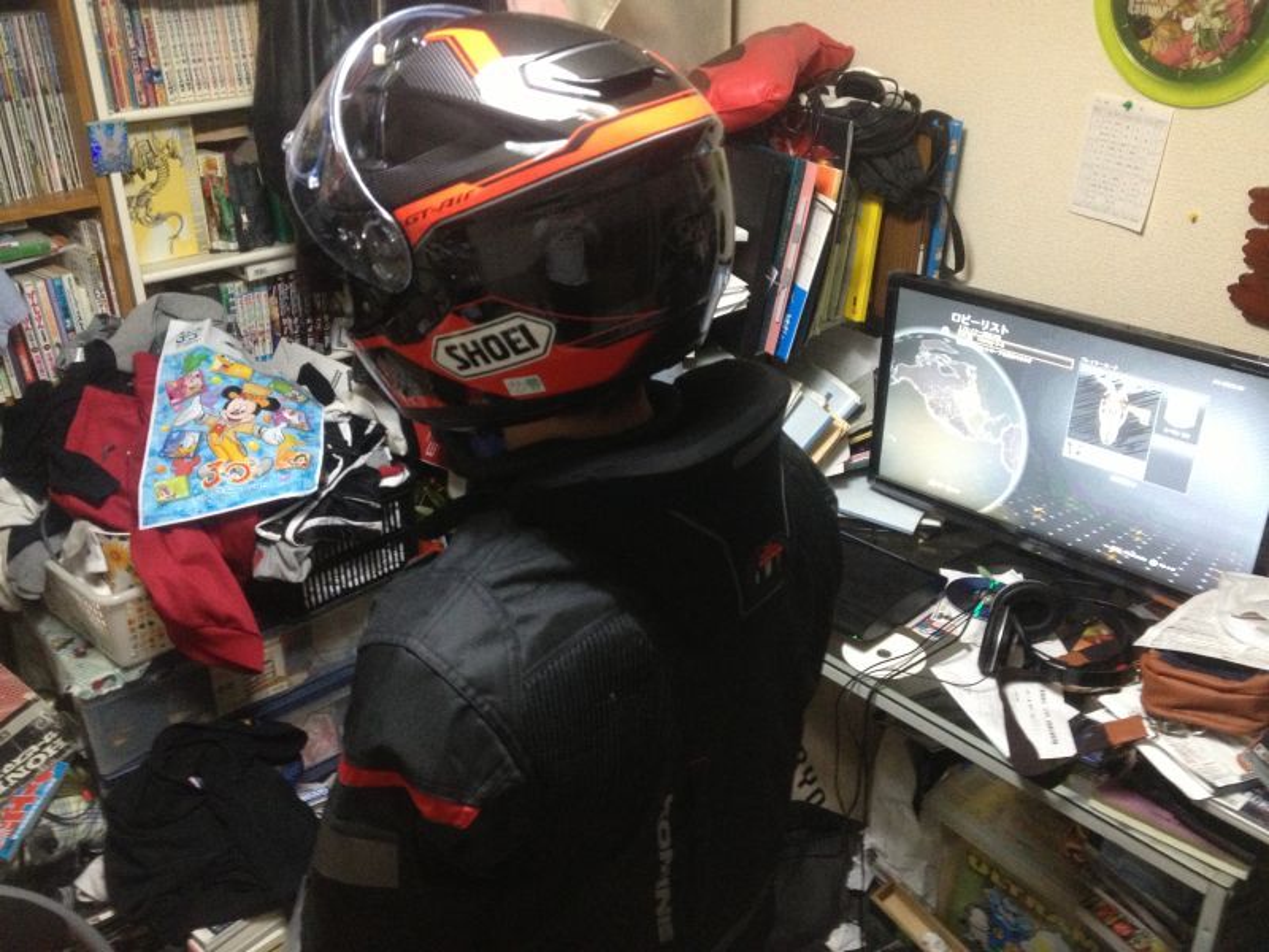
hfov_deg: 52.6
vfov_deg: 40.7
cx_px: 634
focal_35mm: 35
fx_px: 1283
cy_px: 476
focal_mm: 4.28
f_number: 2.4
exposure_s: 1/20
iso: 400
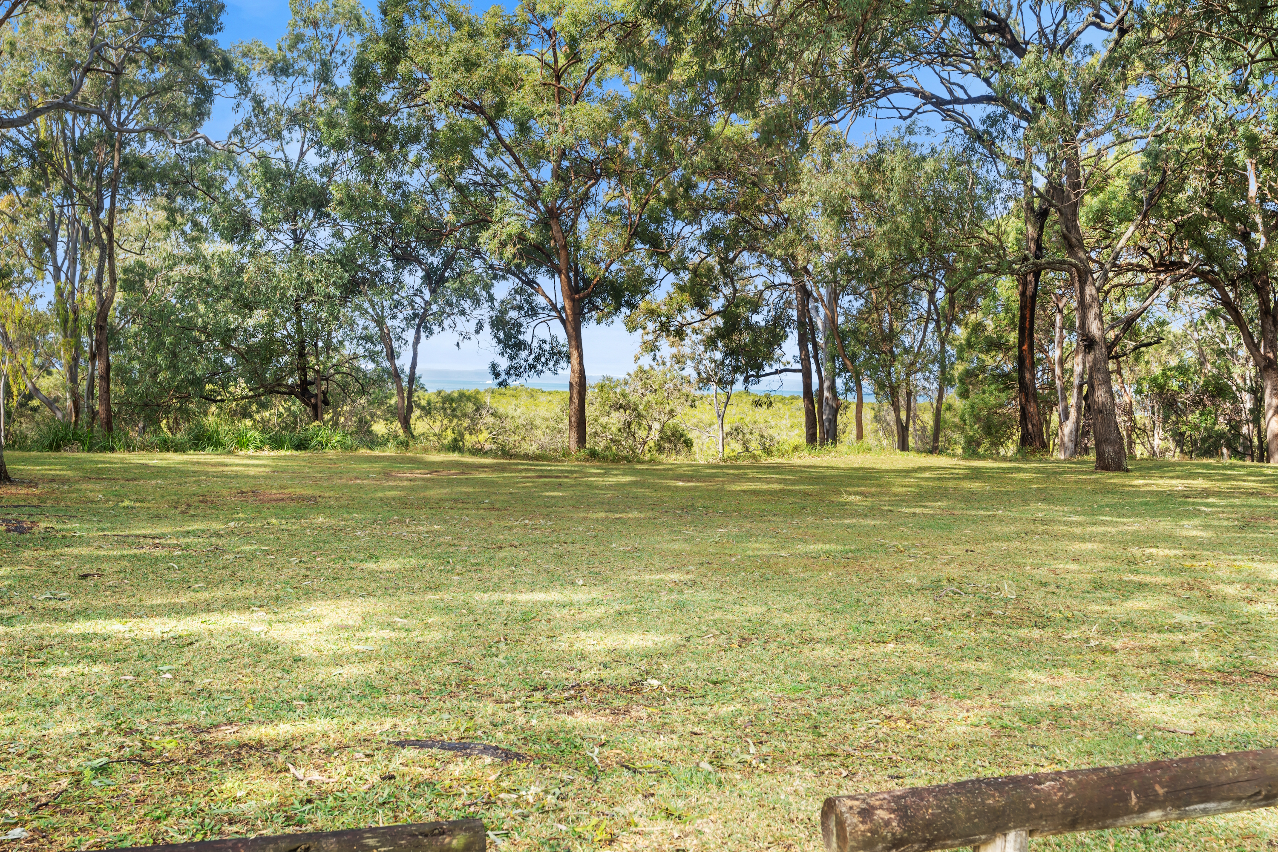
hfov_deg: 54.4
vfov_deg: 37.9
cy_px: 426
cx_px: 639
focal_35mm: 35
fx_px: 1242
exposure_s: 1/15
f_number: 9
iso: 50
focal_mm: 35
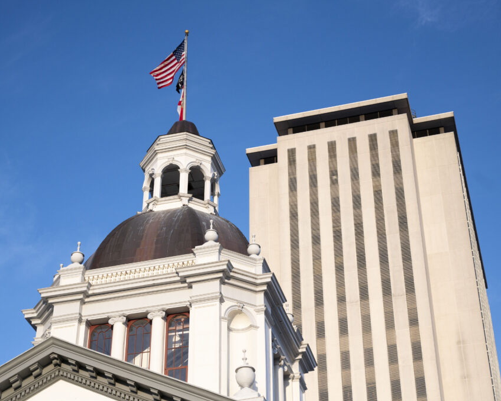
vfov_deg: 22.5
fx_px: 1009
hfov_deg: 27.9
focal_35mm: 68
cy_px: 201
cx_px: 236
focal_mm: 60
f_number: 4
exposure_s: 1/5000
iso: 400
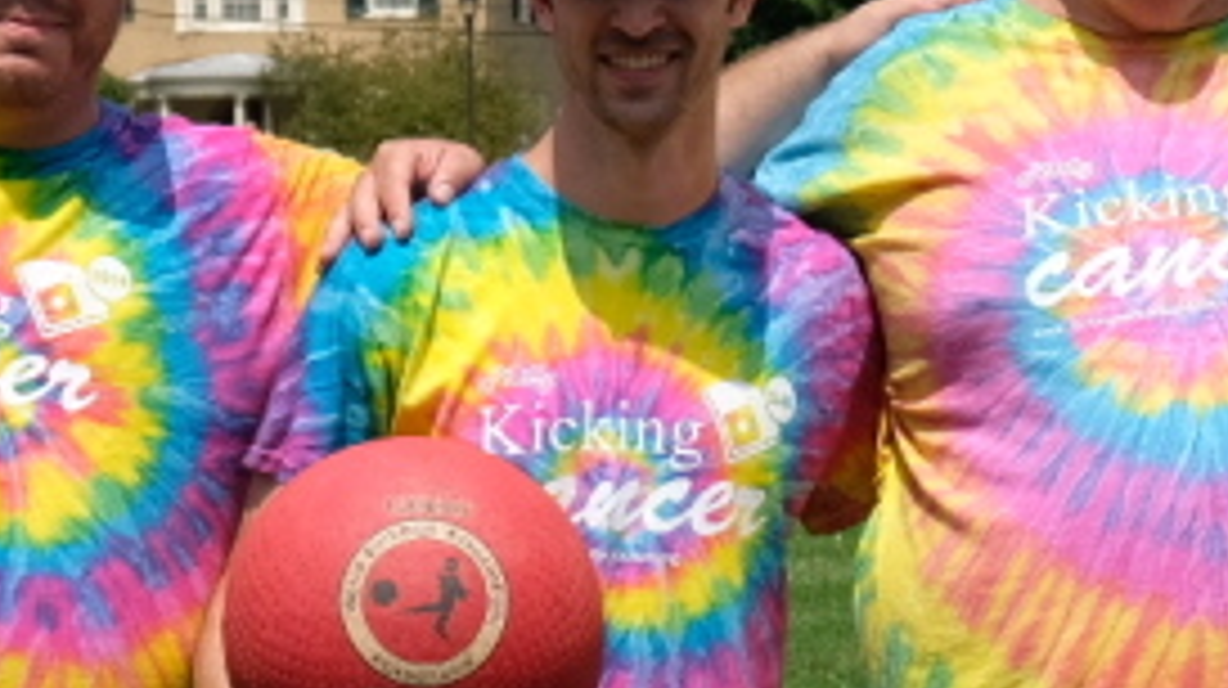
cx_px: 1179
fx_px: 7645
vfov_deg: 5.1
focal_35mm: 235
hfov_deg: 9.1
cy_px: 904
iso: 200
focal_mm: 34.3
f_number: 8
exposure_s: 1/420
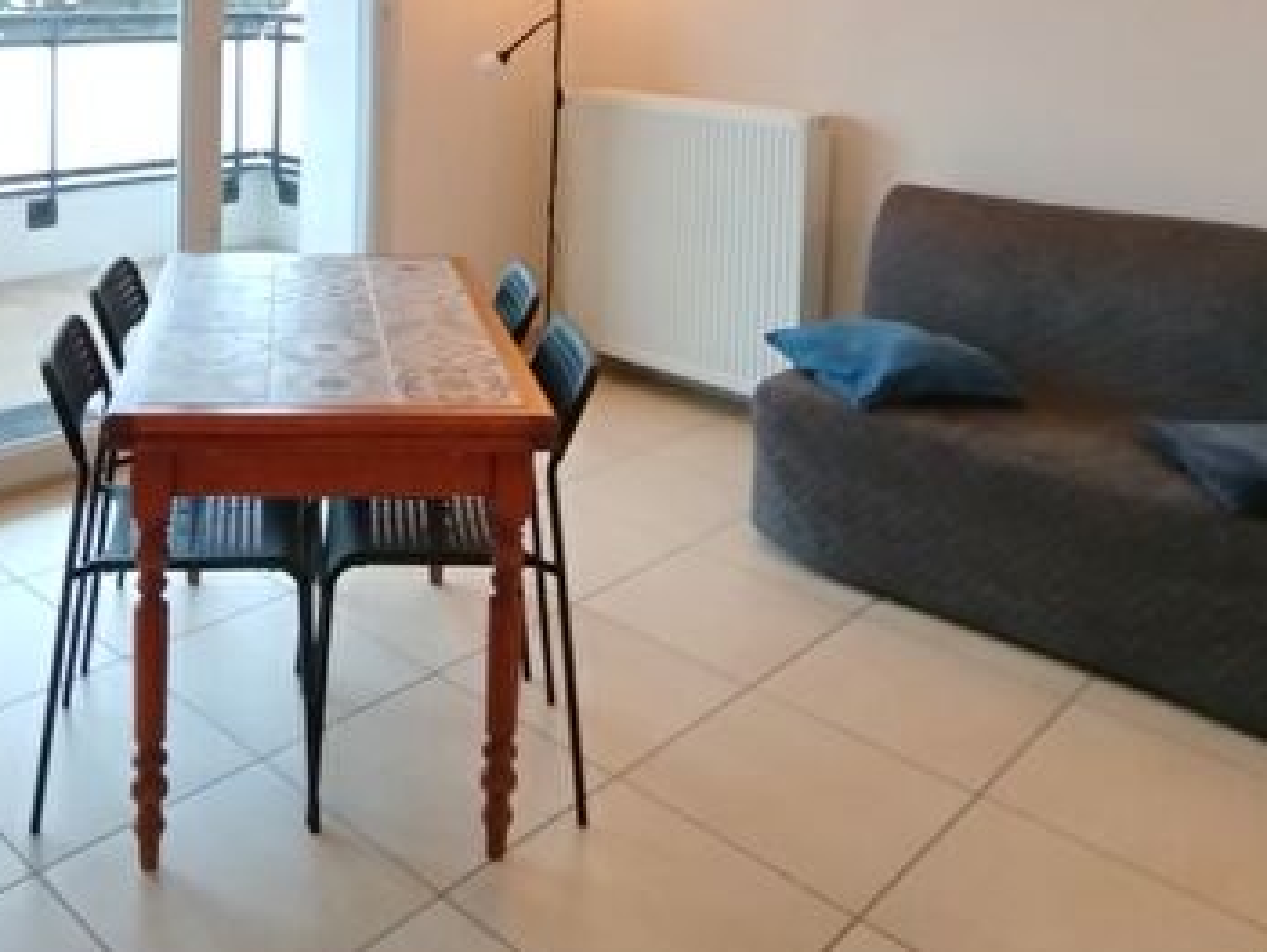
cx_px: 373
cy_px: 45
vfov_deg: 39.9
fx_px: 1172
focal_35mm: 32
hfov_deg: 55.0
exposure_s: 1/33
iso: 200
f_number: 2.2
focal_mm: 1.65
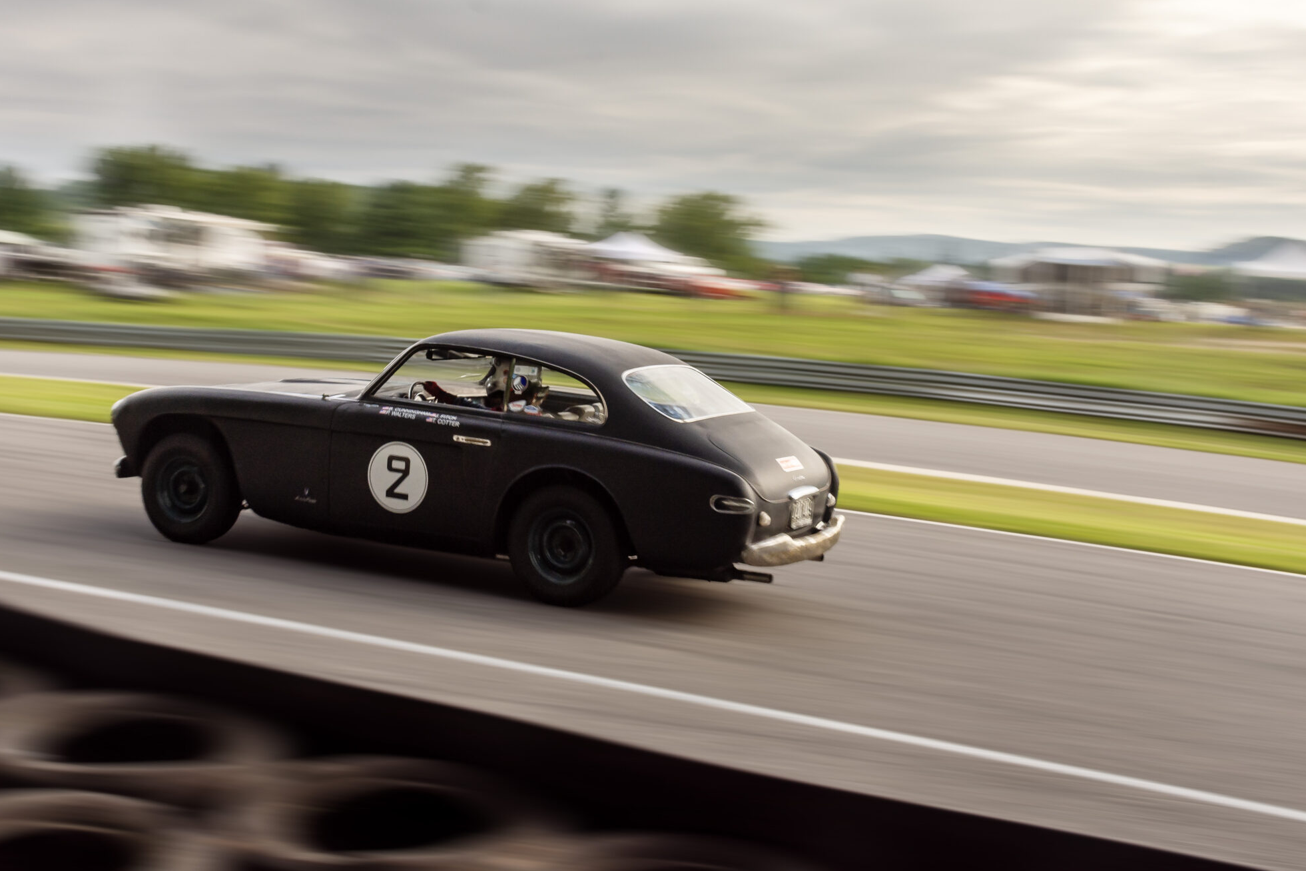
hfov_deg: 41.9
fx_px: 1705
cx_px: 599
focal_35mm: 47
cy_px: 365
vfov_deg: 28.6
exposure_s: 1/160
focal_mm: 24
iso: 160
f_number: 10
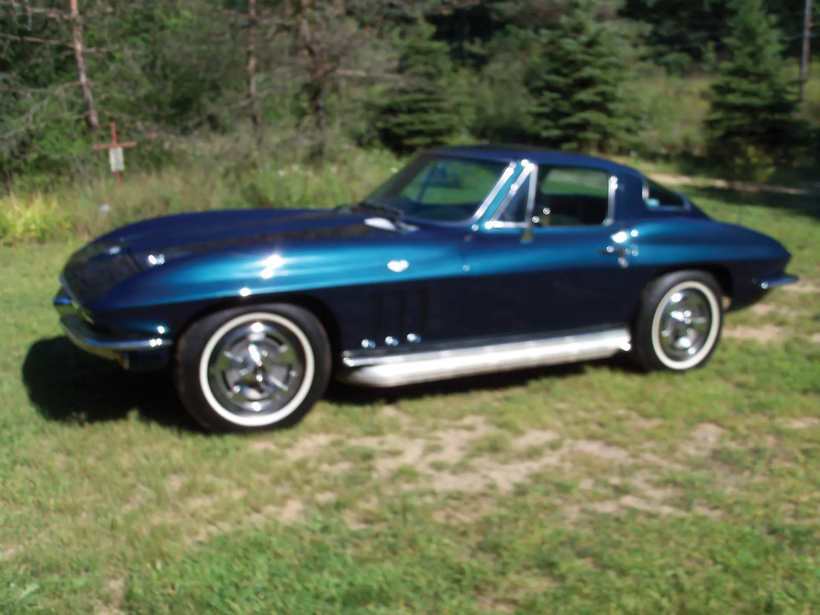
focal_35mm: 35
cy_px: 308
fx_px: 829
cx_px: 410
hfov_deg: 52.6
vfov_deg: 40.7
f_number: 3
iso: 64
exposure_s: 1/640
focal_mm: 6.3
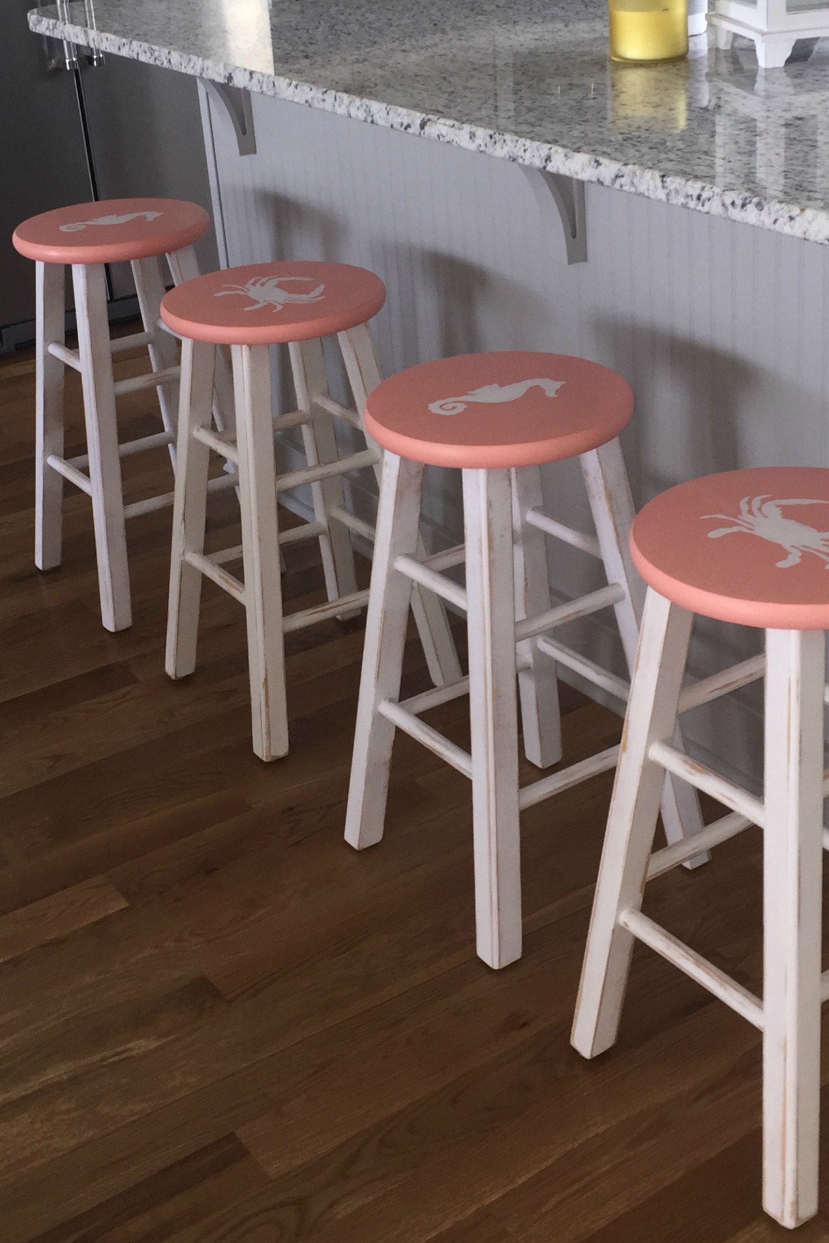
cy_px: 595
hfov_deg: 39.8
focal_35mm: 33
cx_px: 509
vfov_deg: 57.2
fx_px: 1140
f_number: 2.2
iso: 40
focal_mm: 4.15
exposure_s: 1/30
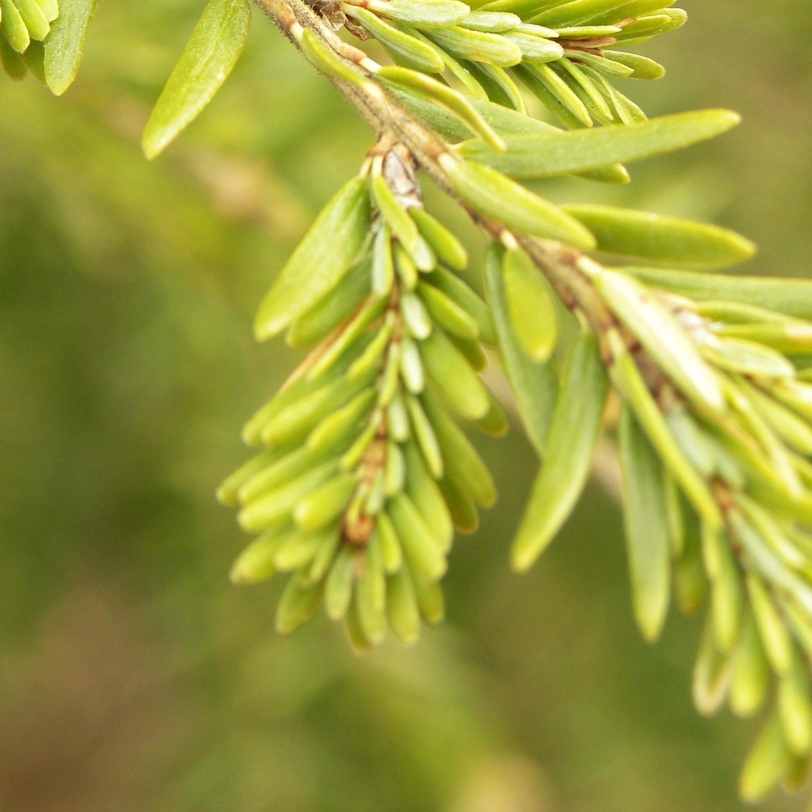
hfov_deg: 9.4
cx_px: 187
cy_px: 220
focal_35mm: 185
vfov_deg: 9.4
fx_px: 4910
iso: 64
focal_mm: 18.8
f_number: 4
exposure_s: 1/92.5
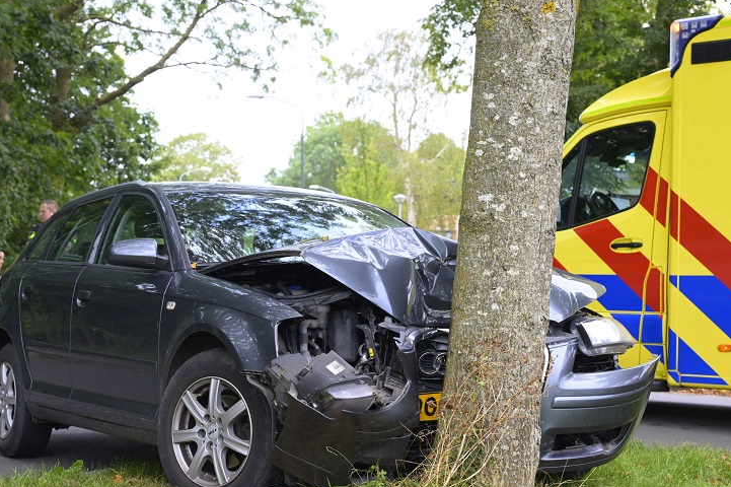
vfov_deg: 22.2
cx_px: 375
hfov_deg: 32.9
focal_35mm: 61
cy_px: 277
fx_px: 1238
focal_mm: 44
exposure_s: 1/320
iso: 720
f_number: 5
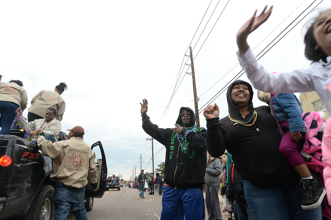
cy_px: 110
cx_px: 166
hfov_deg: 78.6
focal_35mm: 22
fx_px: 202
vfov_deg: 57.2
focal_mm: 22
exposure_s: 1/250
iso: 400
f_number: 5.6
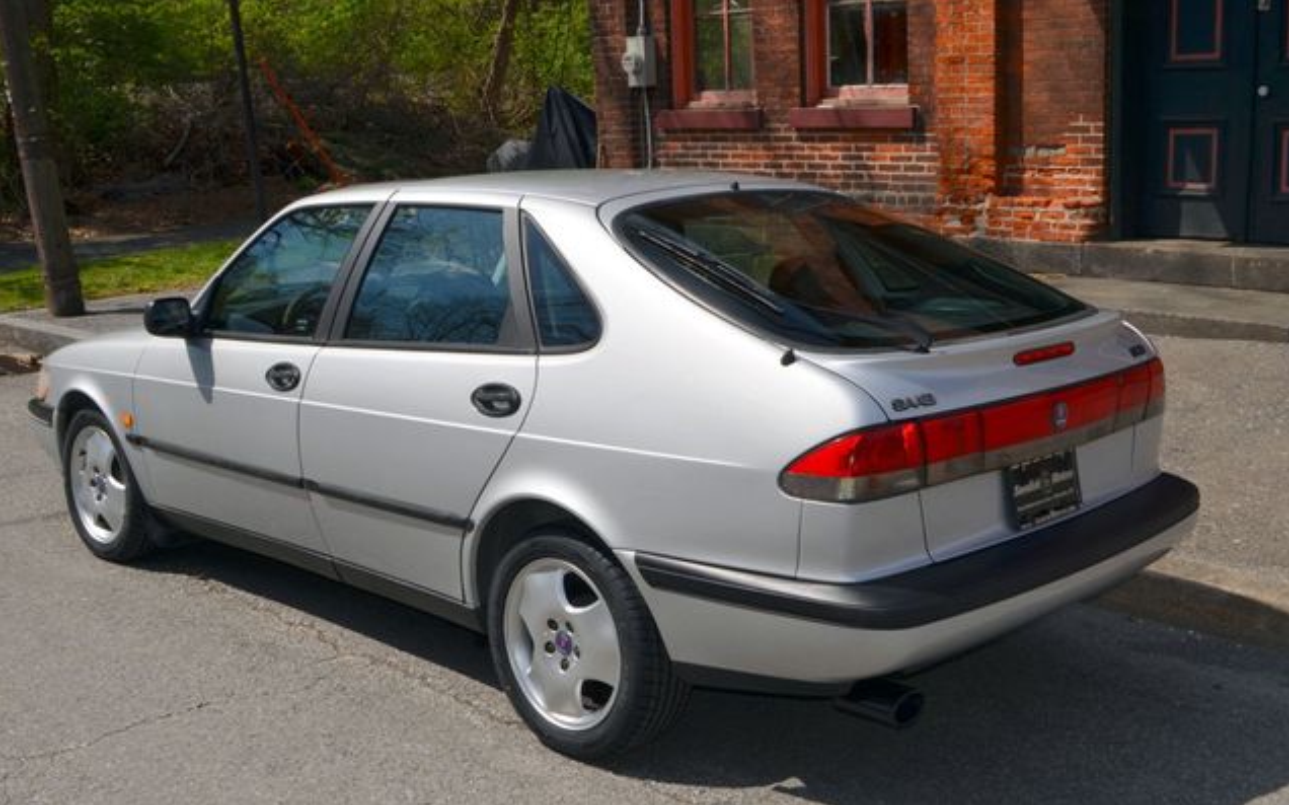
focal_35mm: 43
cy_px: 428
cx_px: 644
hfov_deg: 46.2
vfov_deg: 29.8
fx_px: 1510
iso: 100
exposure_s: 1/200
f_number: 13
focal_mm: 28
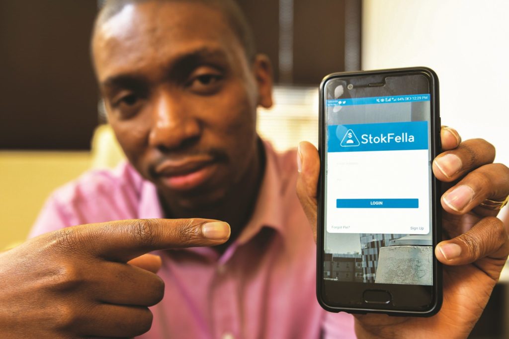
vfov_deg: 31.9
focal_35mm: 42
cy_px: 170
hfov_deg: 46.4
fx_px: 594
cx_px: 254
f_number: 2.8
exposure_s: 1/40
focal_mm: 28
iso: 200
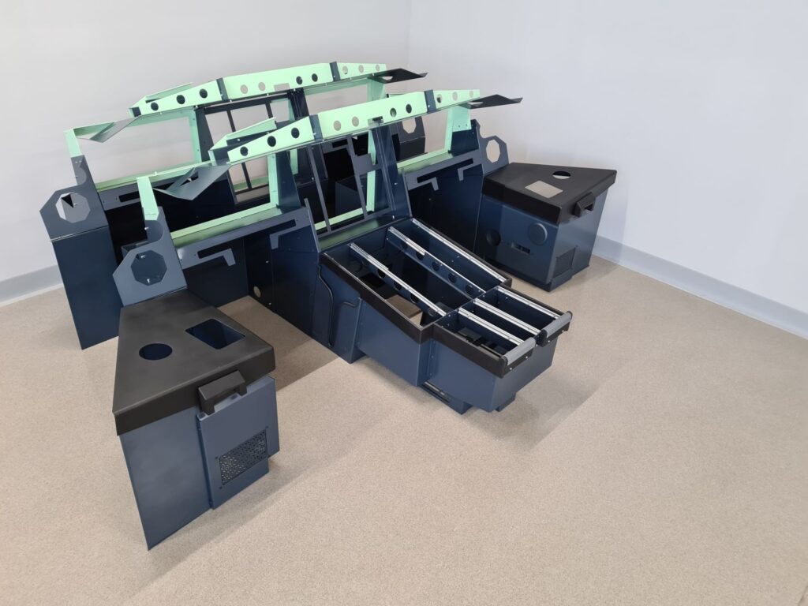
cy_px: 303
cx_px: 404
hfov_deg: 67.3
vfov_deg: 53.1
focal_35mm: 26
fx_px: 607
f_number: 1.8
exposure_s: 1/50
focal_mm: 5.4
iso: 200
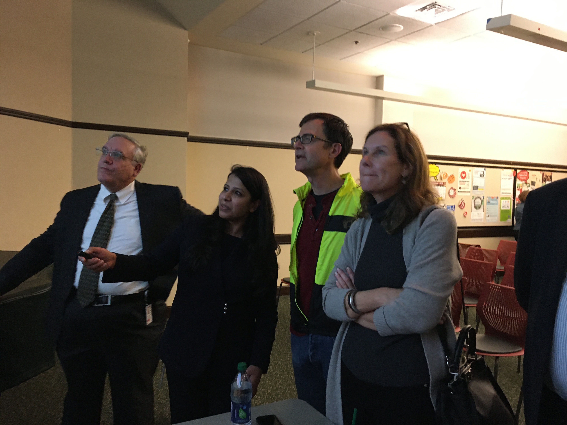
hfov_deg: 61.7
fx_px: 475
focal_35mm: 29
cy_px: 212
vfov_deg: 48.2
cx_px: 284
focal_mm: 4.15
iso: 200
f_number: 2.2
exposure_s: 1/24
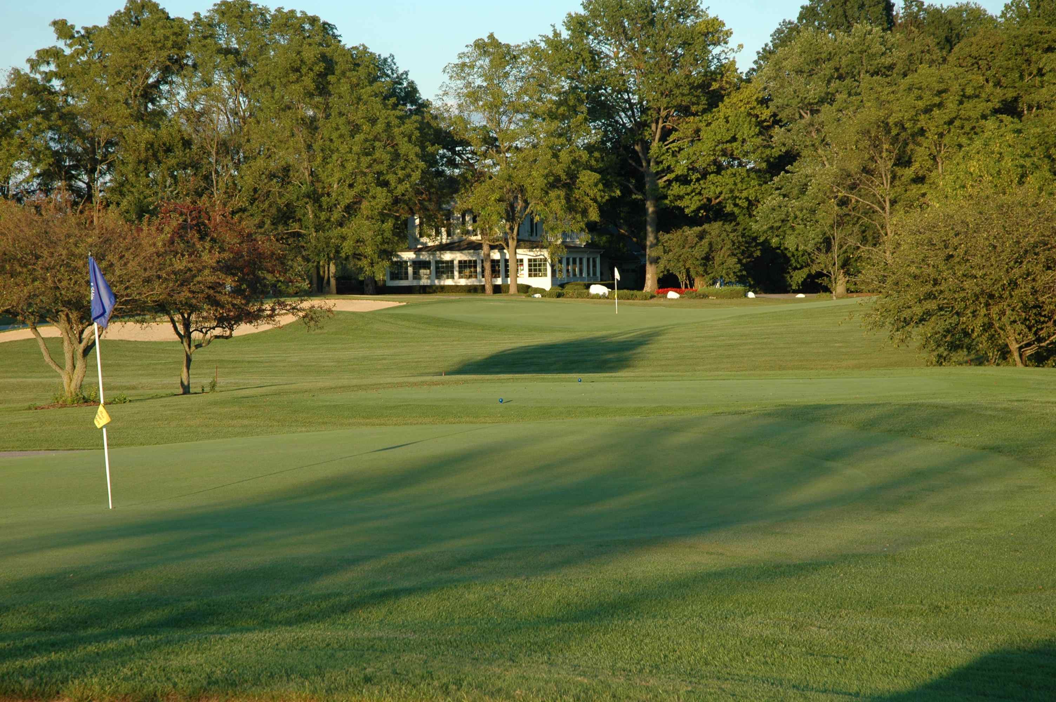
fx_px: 2726
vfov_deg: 14.7
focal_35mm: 93
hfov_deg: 21.9
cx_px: 528
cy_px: 351
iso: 200
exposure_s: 1/160
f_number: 7.1
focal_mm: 62
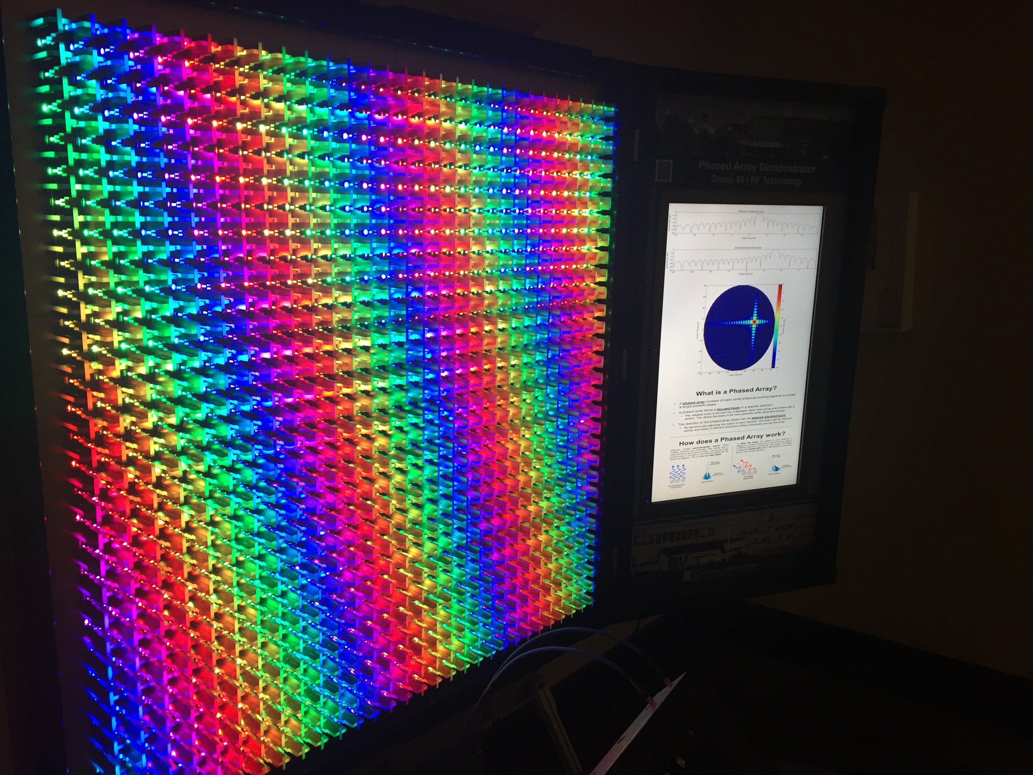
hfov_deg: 61.7
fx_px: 865
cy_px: 388
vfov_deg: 48.2
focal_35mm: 29
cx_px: 516
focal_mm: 4.15
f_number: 2.2
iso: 80
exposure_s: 1/30
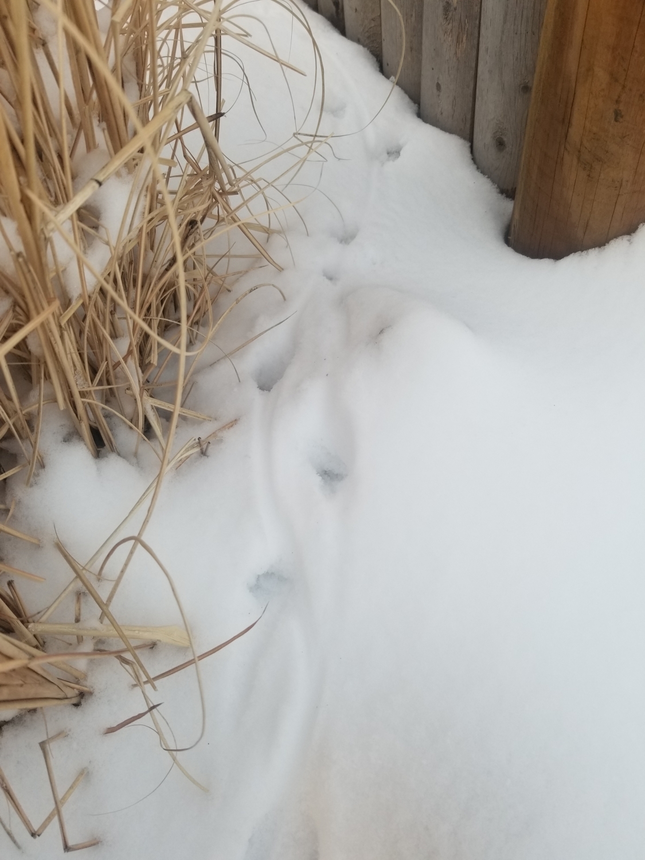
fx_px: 646
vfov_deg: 67.3
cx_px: 322
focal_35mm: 26
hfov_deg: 53.1
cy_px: 430
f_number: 1.7
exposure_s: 1/120
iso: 64
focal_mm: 4.25
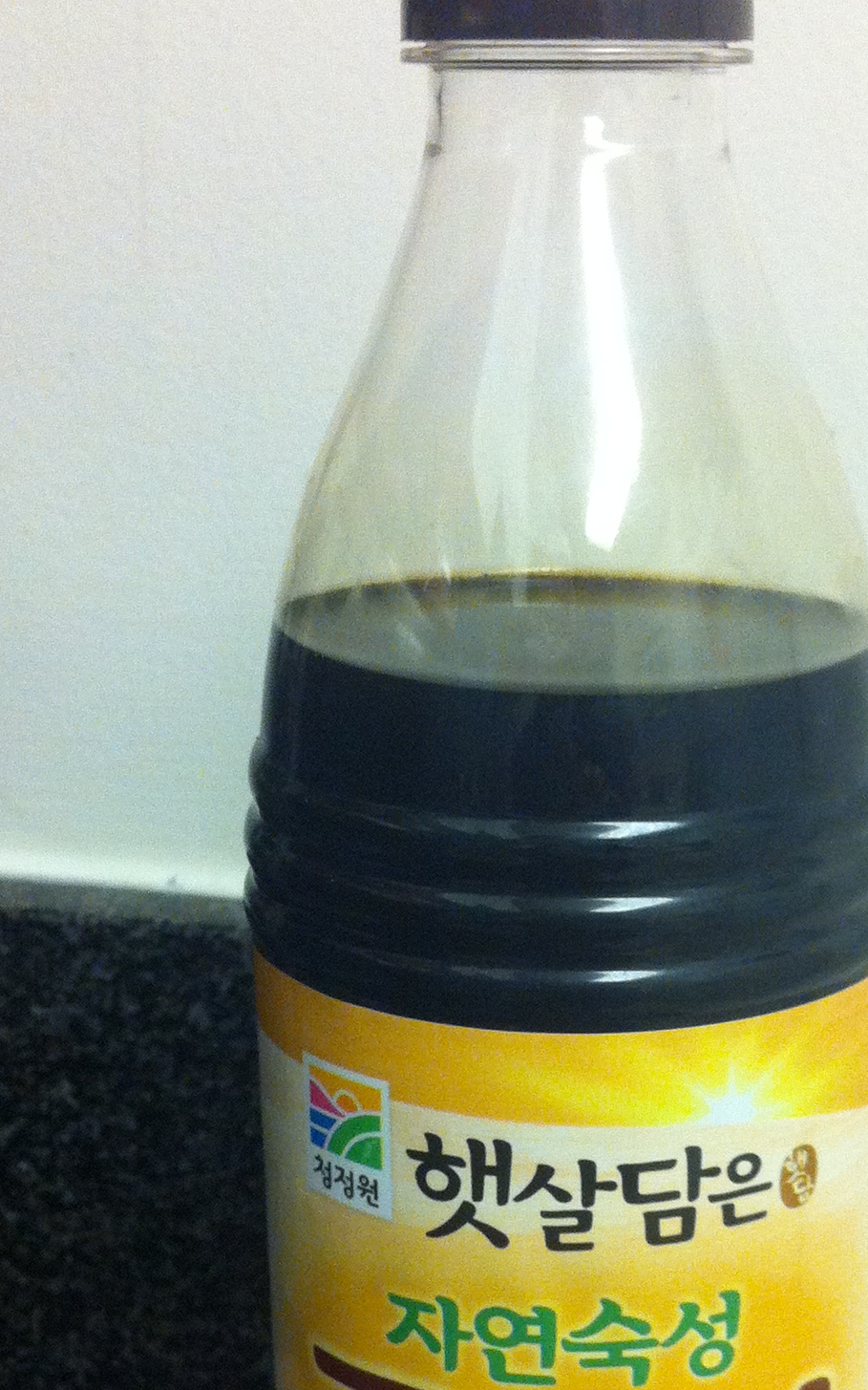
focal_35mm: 66
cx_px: 592
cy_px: 995
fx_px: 2499
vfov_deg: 30.7
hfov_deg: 19.6
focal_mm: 3.85
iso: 250
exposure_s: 1/17
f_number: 2.8
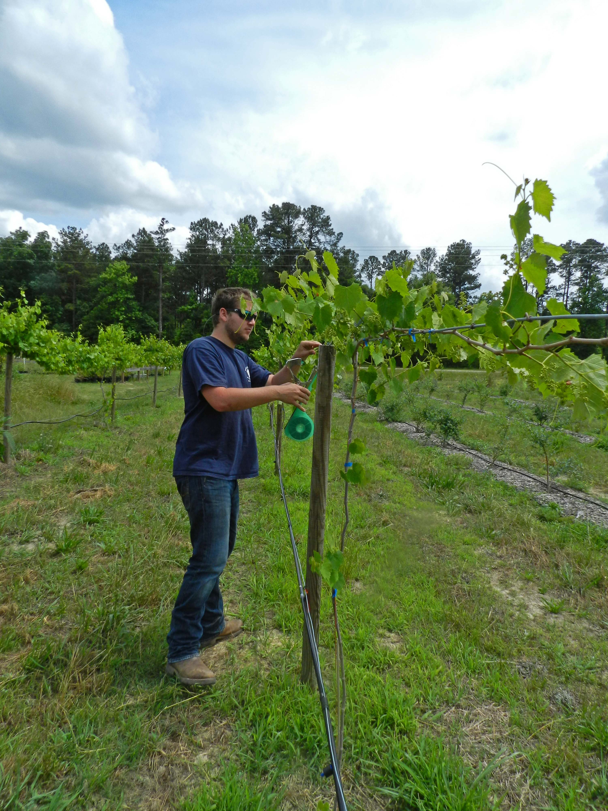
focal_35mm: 23
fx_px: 539
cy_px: 406
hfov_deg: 58.9
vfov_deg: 73.9
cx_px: 304
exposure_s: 1/800
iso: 160
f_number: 4.5
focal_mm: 4
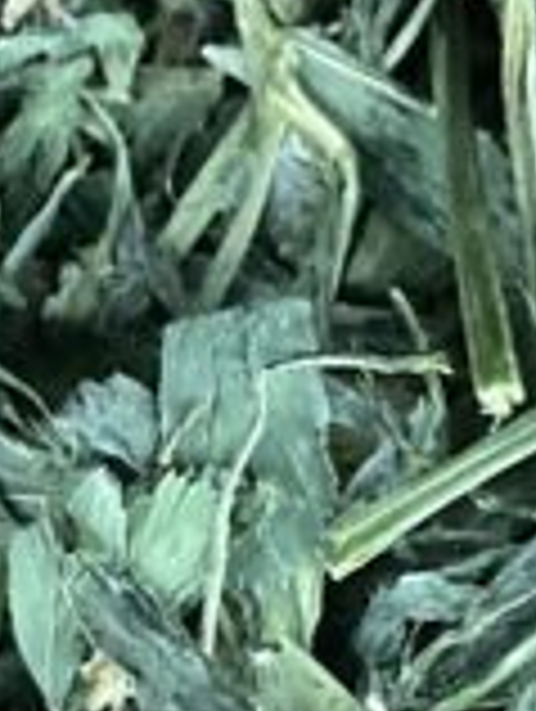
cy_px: 315
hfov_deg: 8.1
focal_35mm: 182
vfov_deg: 10.8
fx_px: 3747
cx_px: 2
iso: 640
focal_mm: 3.99
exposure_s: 1/24
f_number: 1.8
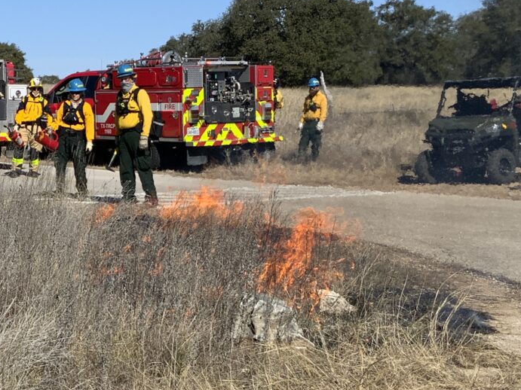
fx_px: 1294
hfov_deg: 22.4
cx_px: 90
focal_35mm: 86
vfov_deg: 17.2
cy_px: 186
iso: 20
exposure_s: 1/2667
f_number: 1.8
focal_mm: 3
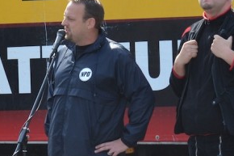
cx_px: 88
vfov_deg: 3.7
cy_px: -28
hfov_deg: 5.6
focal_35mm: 371
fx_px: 2410
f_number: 9
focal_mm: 70
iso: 200
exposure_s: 1/100
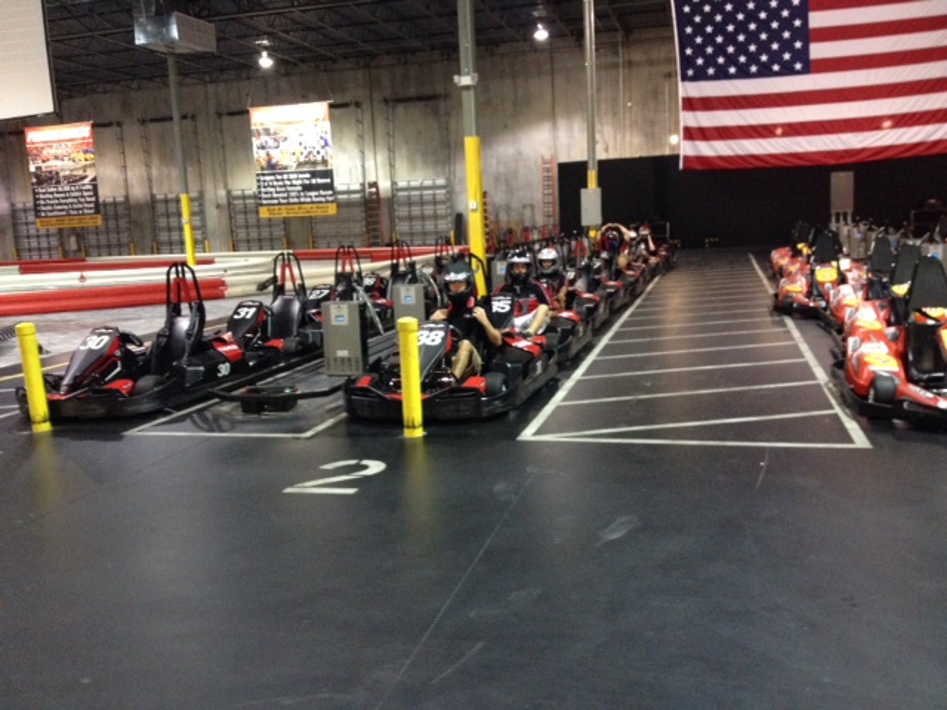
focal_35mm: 35
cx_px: 474
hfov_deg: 52.6
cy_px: 355
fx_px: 958
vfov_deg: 40.7
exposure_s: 1/15
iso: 400
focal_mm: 4.28
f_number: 2.4
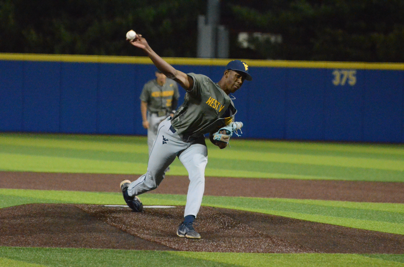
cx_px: 202
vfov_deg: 3.8
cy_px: 134
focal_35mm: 360
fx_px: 4032
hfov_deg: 5.7
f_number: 5.6
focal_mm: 240
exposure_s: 1/800
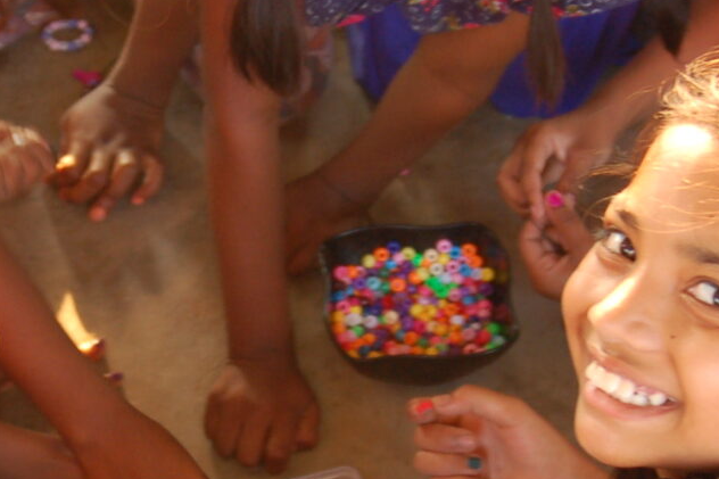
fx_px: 2715
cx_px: 287
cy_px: 213
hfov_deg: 15.1
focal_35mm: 136
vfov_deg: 10.1
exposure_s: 1/50
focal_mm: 28
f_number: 3.5
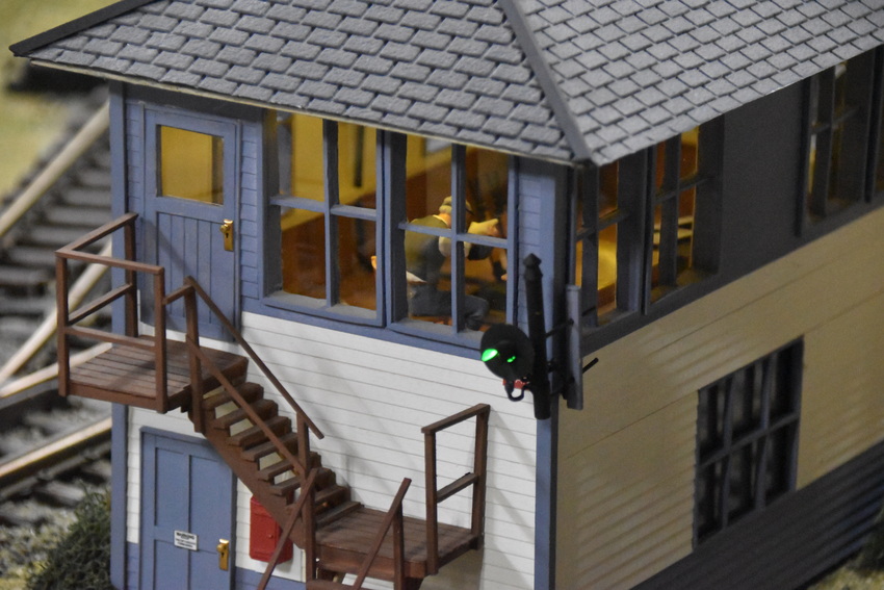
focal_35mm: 232
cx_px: 442
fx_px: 5710
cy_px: 295
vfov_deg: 5.9
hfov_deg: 8.9
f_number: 6
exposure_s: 1/125
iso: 10000
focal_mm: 155
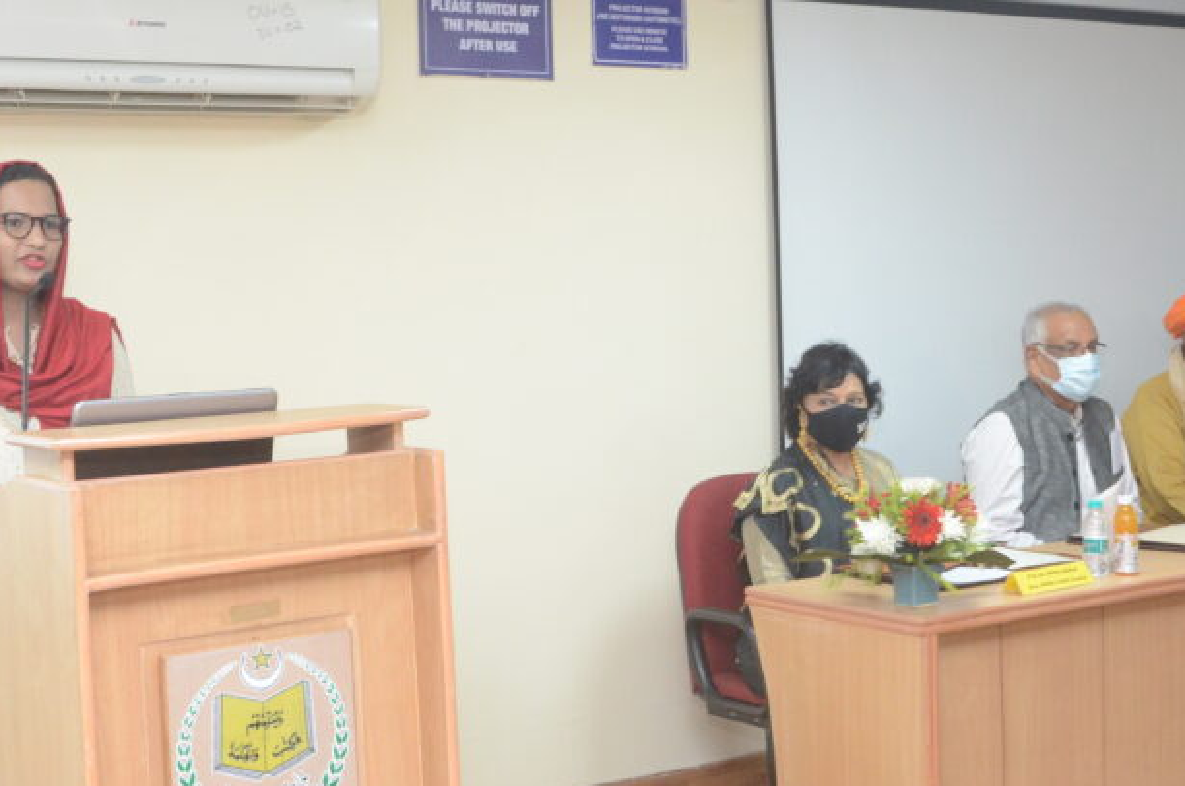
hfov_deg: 32.0
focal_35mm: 63
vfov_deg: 21.5
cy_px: 332
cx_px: 696
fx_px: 2065
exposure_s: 1/100
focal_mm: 25
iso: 2500
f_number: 7.1
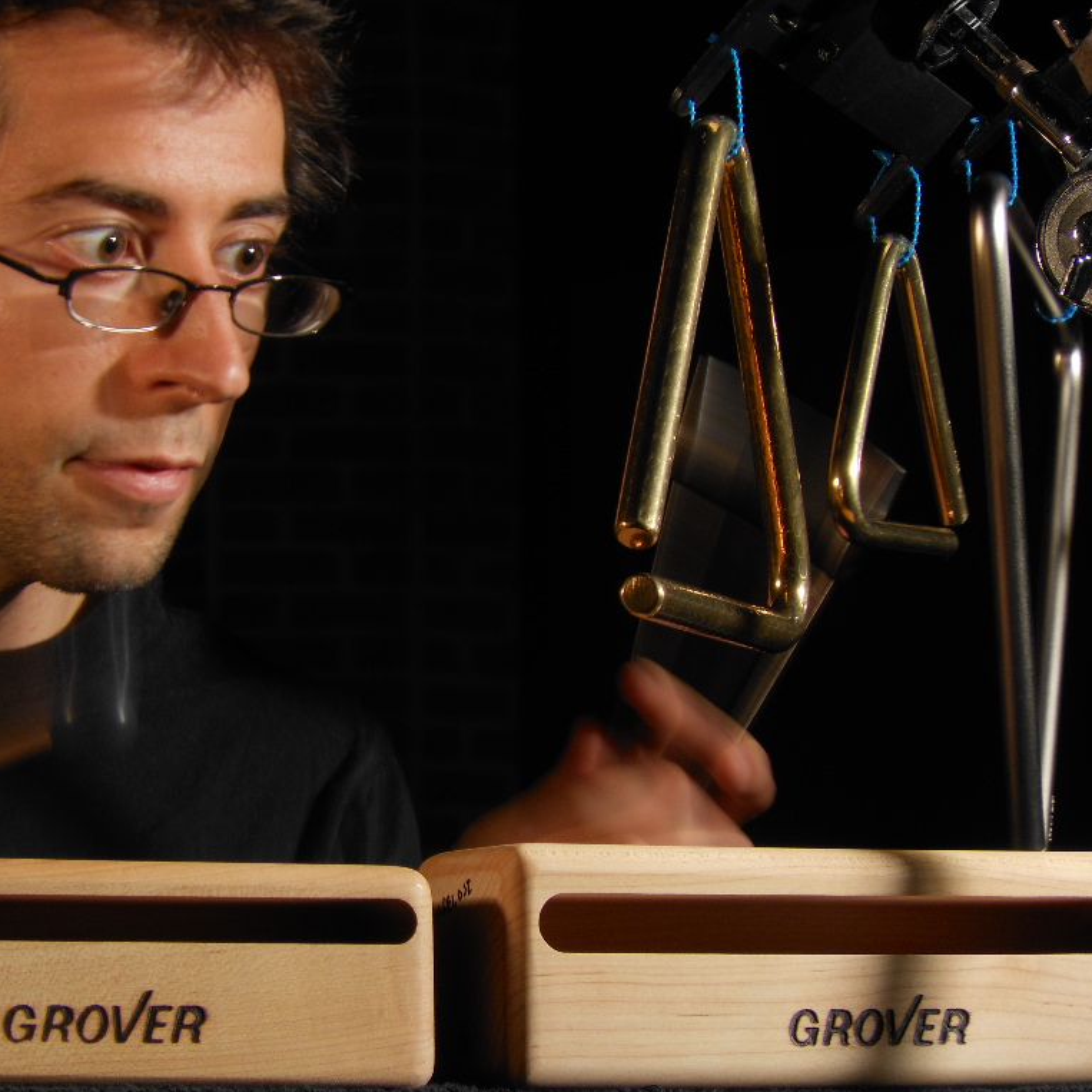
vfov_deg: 8.9
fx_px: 7031
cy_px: 547
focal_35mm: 197
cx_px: 434
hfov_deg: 8.9
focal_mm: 29.8
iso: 80
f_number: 5.5
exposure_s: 1
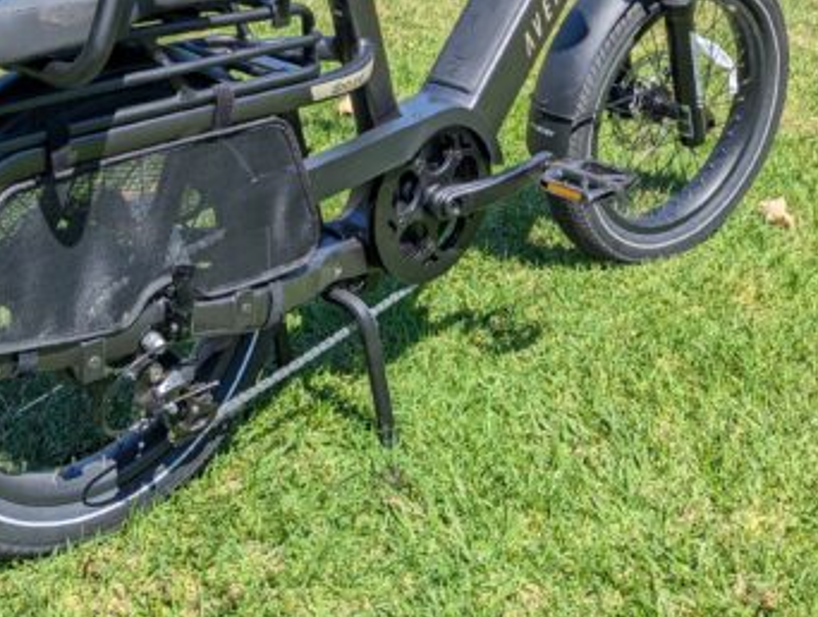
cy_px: 2
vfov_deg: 25.8
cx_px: 249
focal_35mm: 54
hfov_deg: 35.0
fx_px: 1279
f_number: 1.85
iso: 41
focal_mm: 6.81
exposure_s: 1/1179
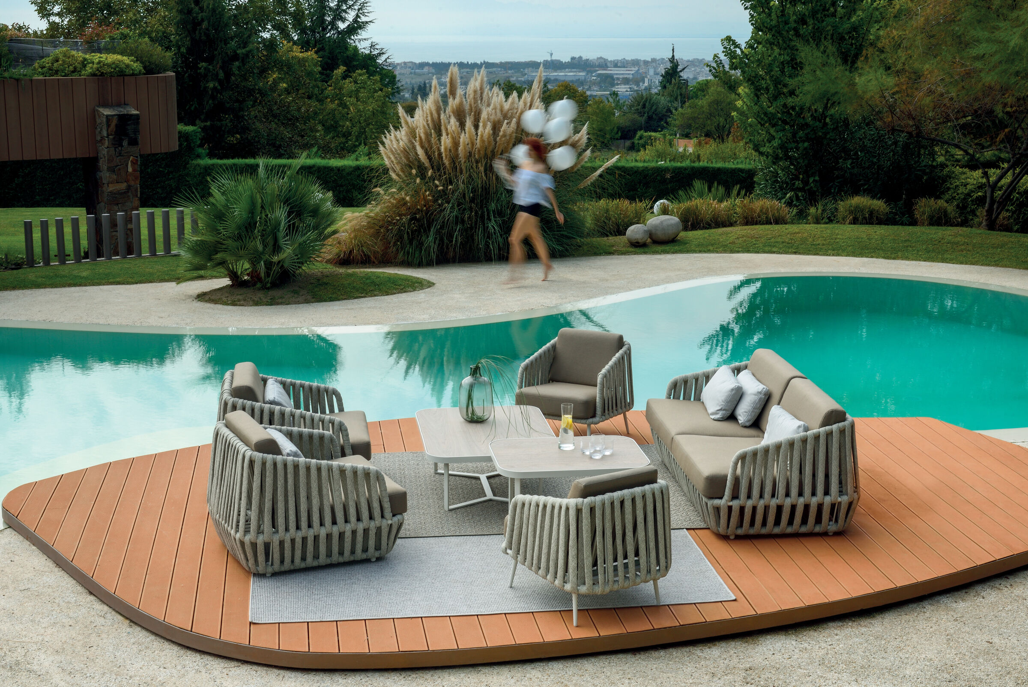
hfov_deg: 39.6
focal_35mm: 50
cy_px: 344
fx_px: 1428
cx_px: 514
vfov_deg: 27.0
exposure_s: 1/20
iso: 50
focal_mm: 50
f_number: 18
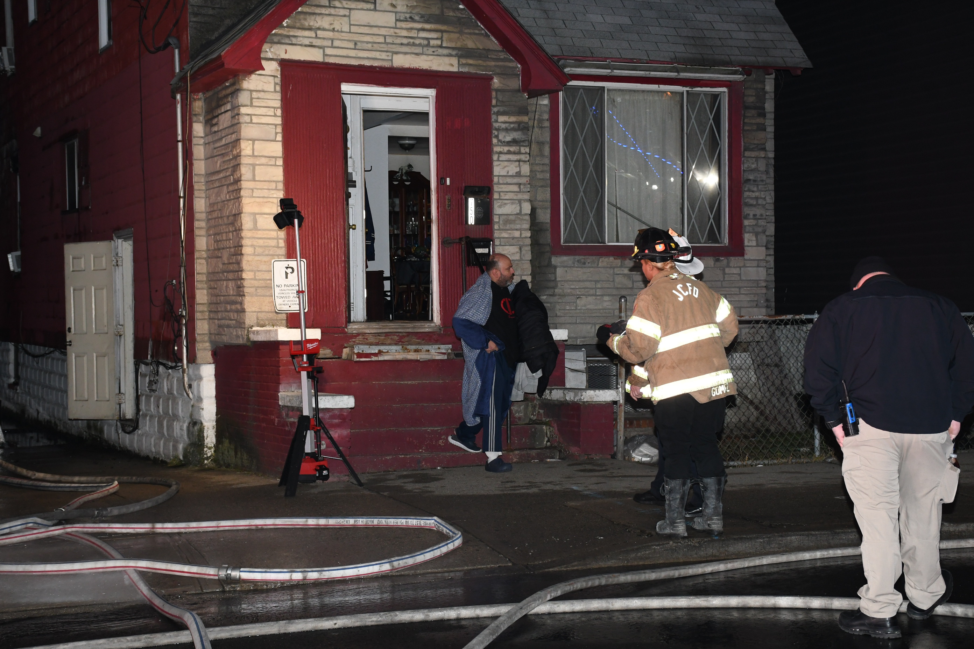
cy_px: 324
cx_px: 487
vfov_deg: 22.6
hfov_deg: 33.4
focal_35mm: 60
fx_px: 1623
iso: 1250
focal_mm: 40
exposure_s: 1/60
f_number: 8
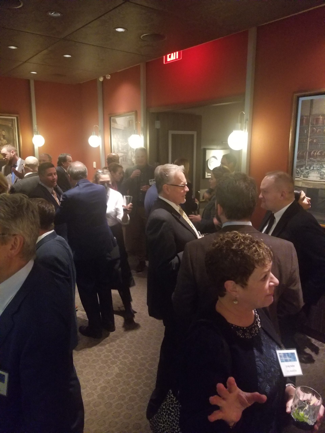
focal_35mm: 26
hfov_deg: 53.1
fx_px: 325
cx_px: 162
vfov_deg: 67.3
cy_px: 216
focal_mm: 4.25
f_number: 1.7
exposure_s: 1/30
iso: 800
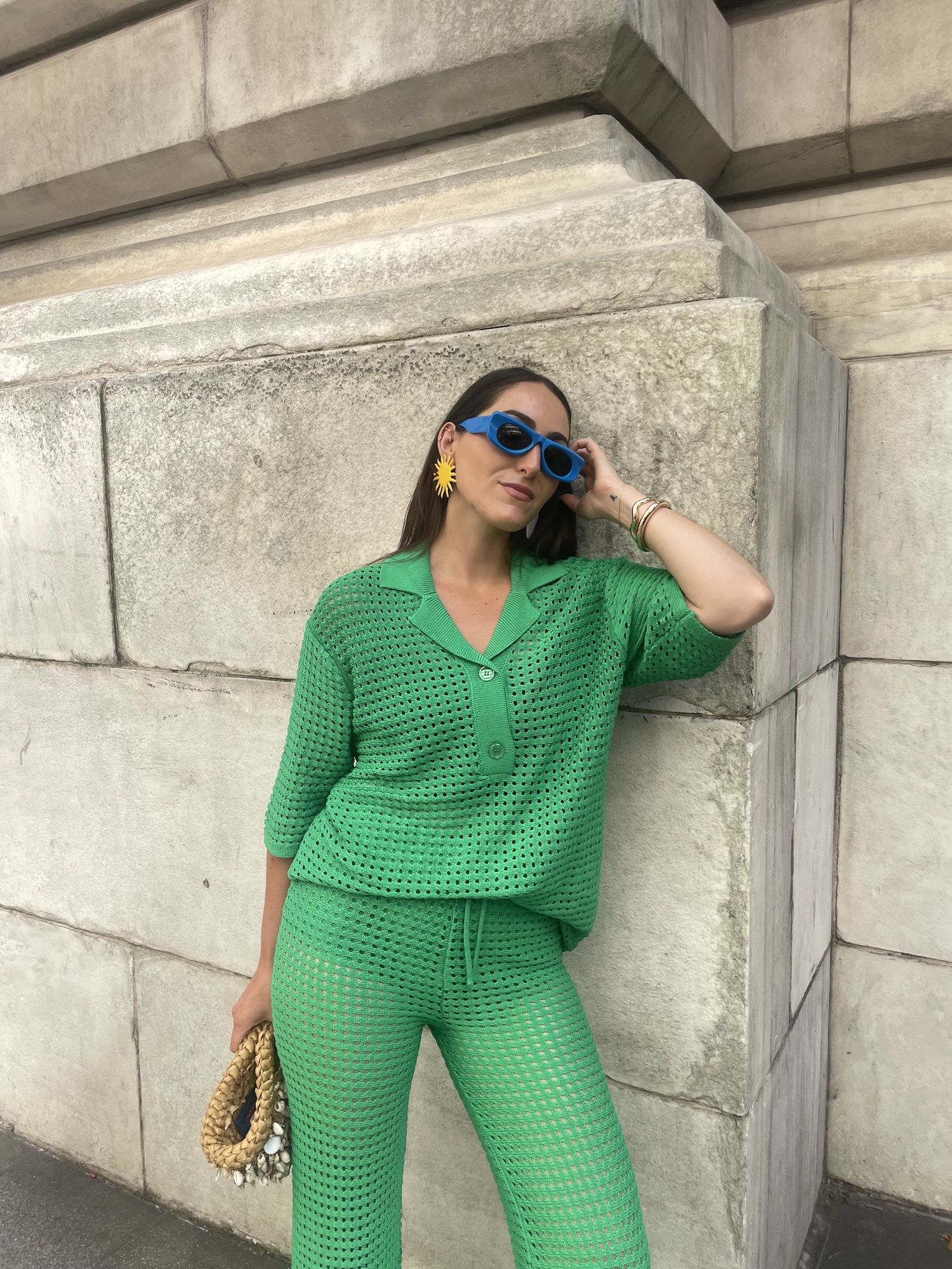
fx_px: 953
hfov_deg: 53.1
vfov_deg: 67.3
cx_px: 476
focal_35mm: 26
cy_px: 634
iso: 32
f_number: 1.6
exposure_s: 1/716
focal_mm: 4.2
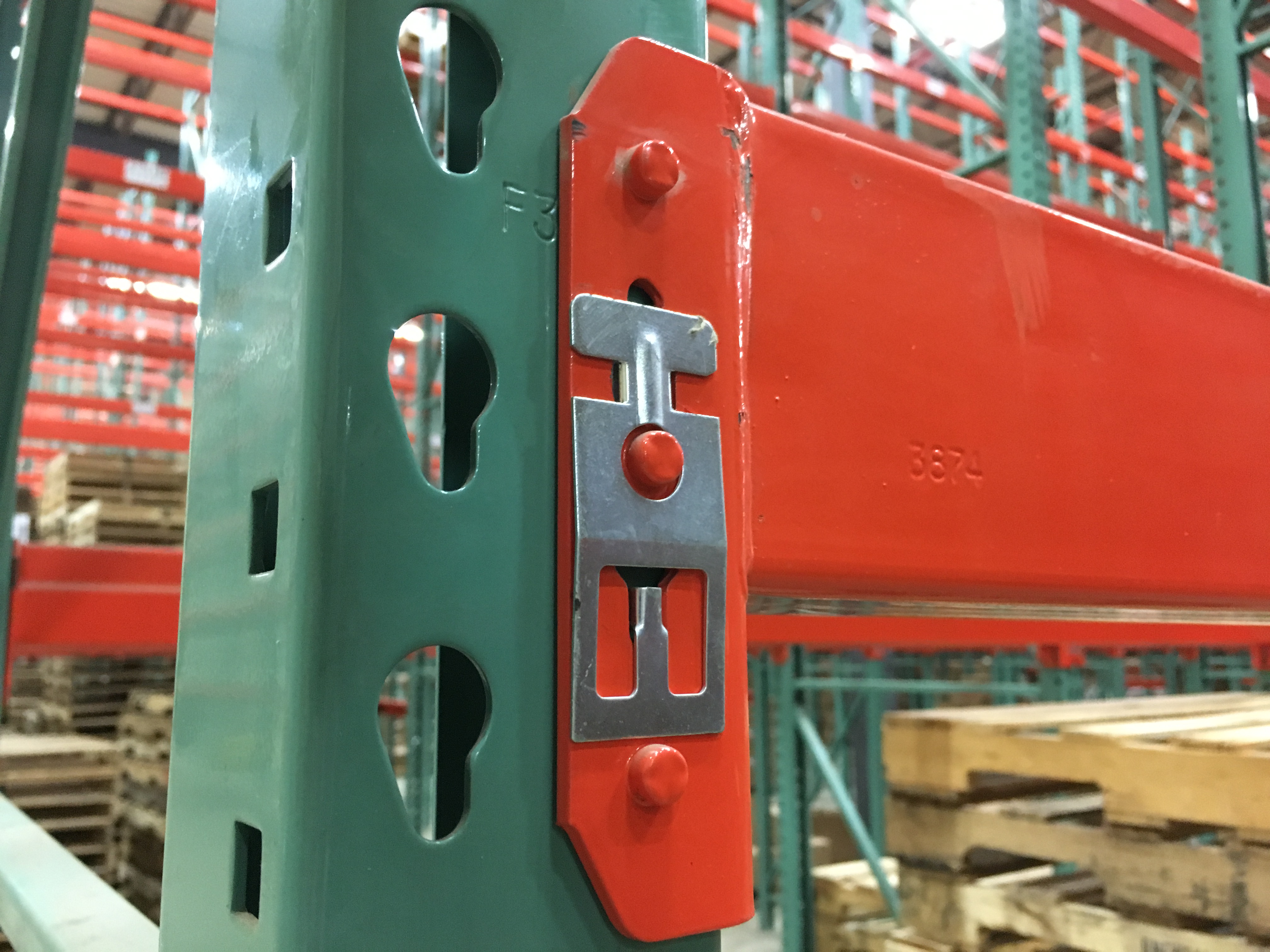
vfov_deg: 48.2
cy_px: 476
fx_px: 1064
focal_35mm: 29
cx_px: 635
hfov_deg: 61.7
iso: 250
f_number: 2.2
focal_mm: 4.15
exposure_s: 1/15
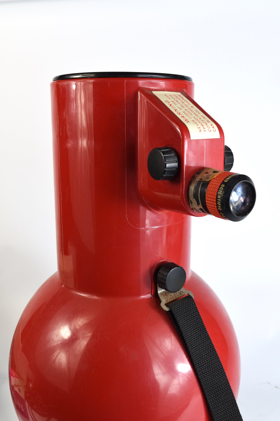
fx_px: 455
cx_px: 140
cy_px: 210
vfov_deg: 49.6
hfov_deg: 34.2
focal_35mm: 39
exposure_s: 1/160
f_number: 8
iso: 640
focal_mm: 26
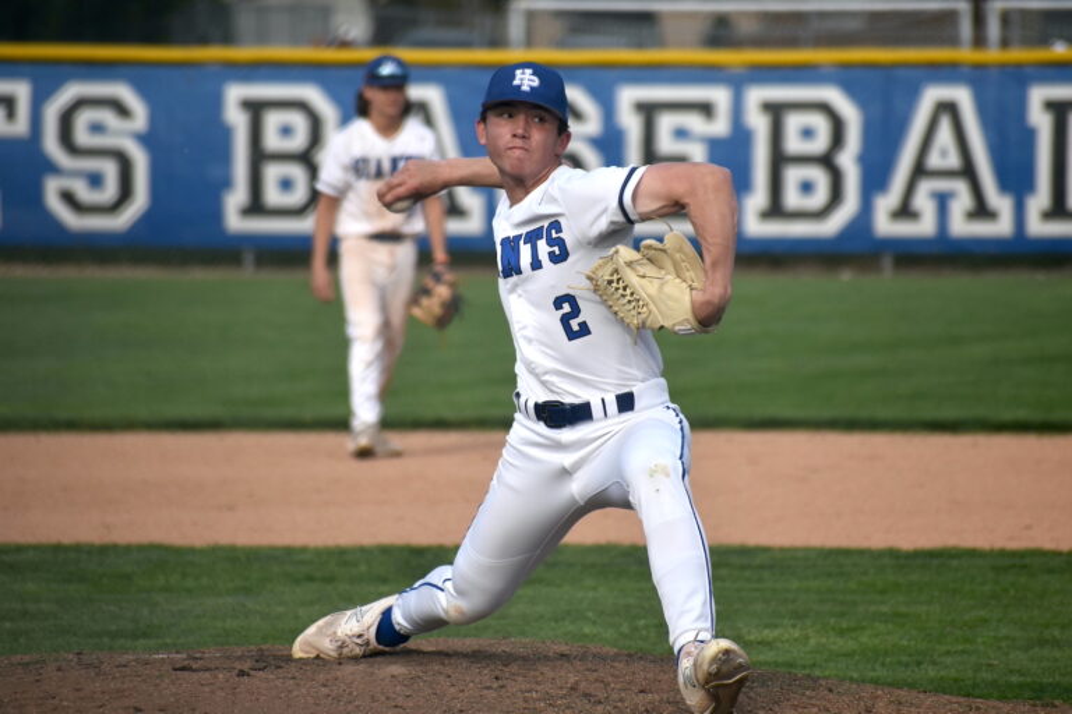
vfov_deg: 3.1
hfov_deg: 4.6
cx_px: 536
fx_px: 13399
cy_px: 357
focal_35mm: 450
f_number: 6.3
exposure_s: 1/1250
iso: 400
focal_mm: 300
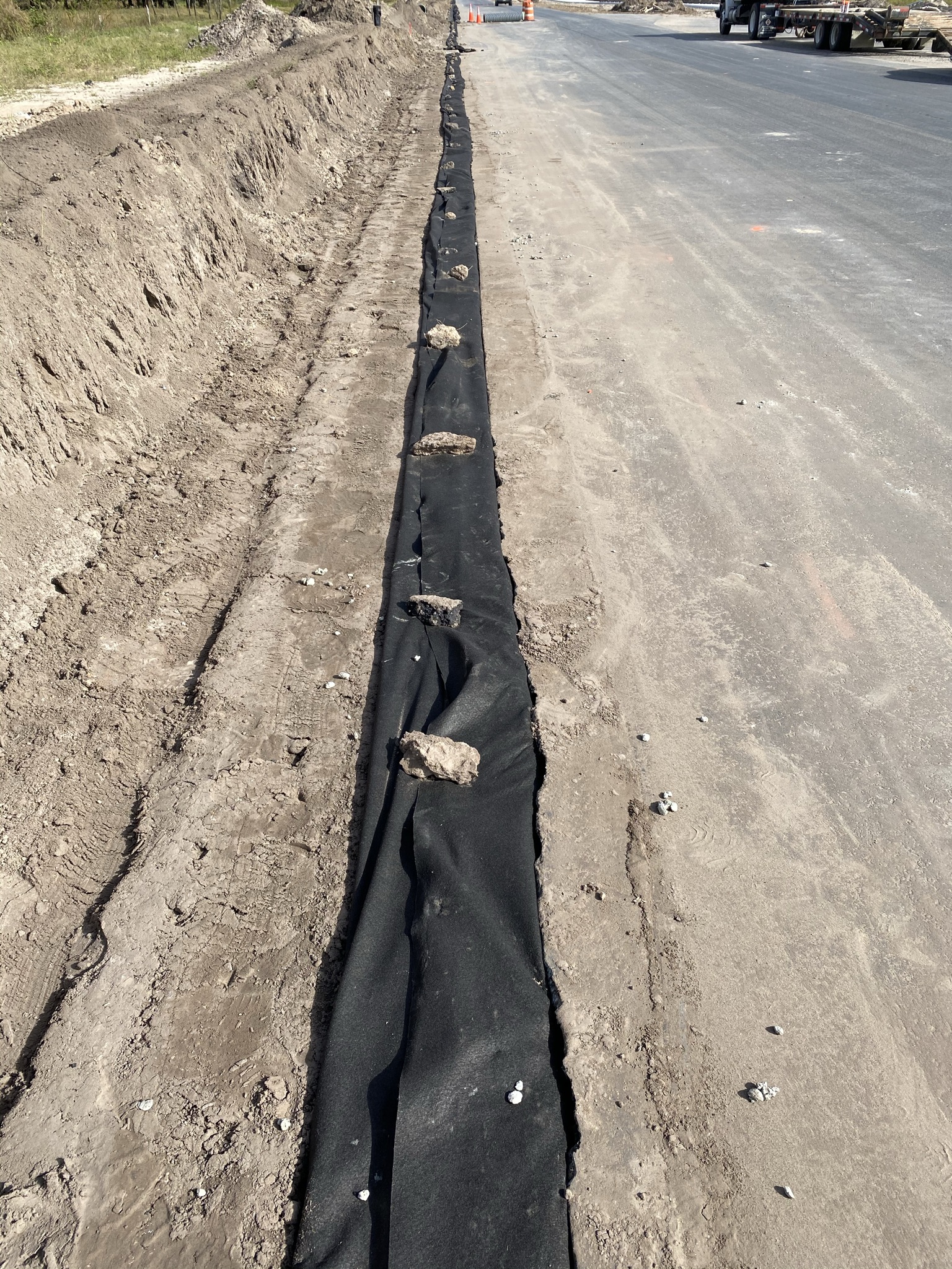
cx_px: 476
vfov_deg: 67.3
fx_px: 953
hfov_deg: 53.1
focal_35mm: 26
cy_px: 634
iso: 32
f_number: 1.8
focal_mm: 4.25
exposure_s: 1/2268
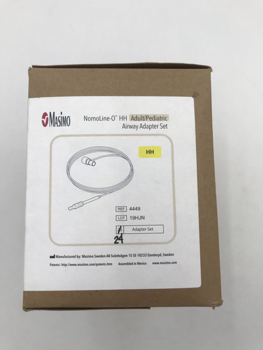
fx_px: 284
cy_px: 175
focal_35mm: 28
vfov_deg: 63.4
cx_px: 132
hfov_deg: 49.8
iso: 25
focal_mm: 3.99
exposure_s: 1/120
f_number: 1.8
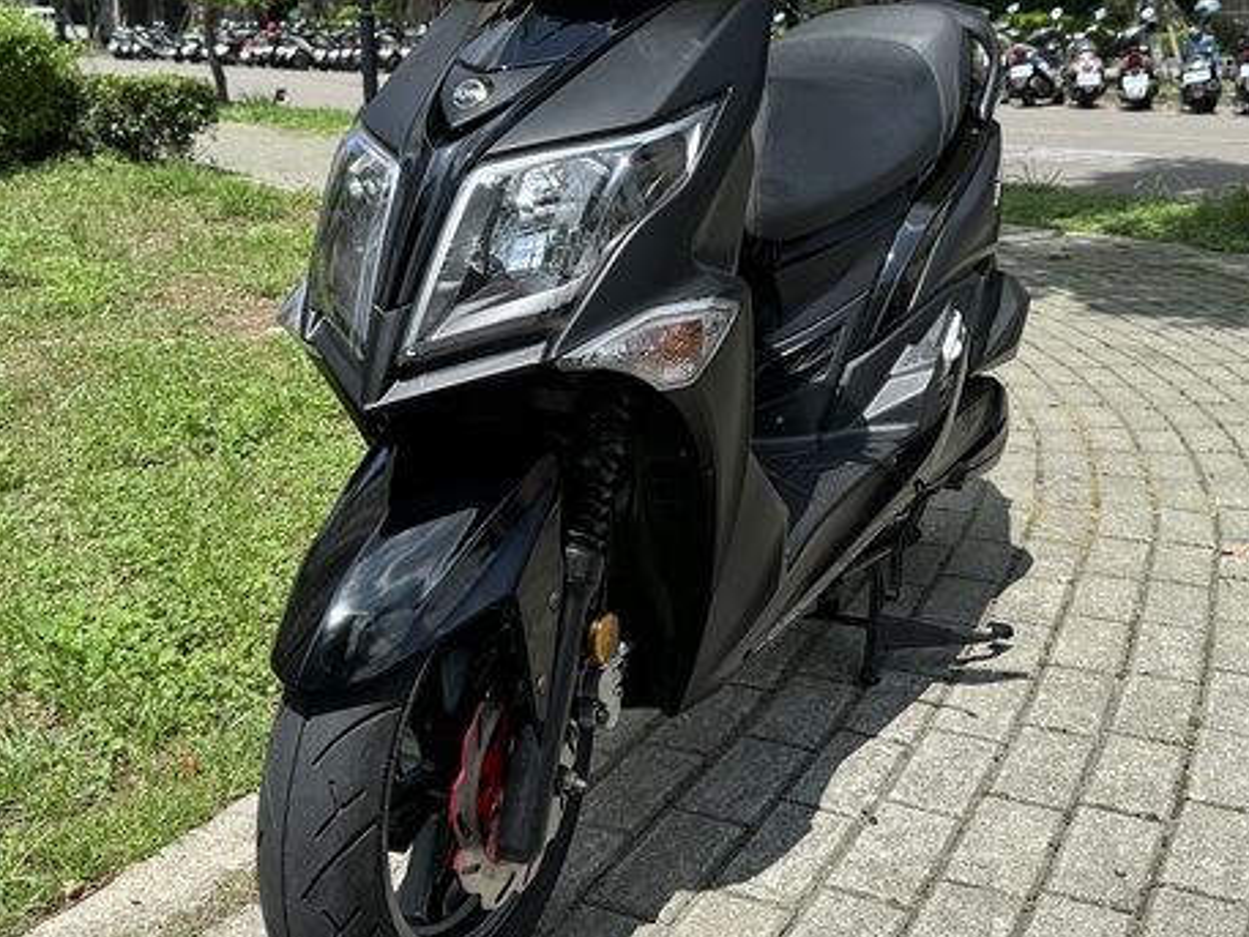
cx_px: 653
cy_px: 292
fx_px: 1516
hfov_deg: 44.8
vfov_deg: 34.0
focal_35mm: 42
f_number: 1.78
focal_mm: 6.76
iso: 80
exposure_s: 1/3247
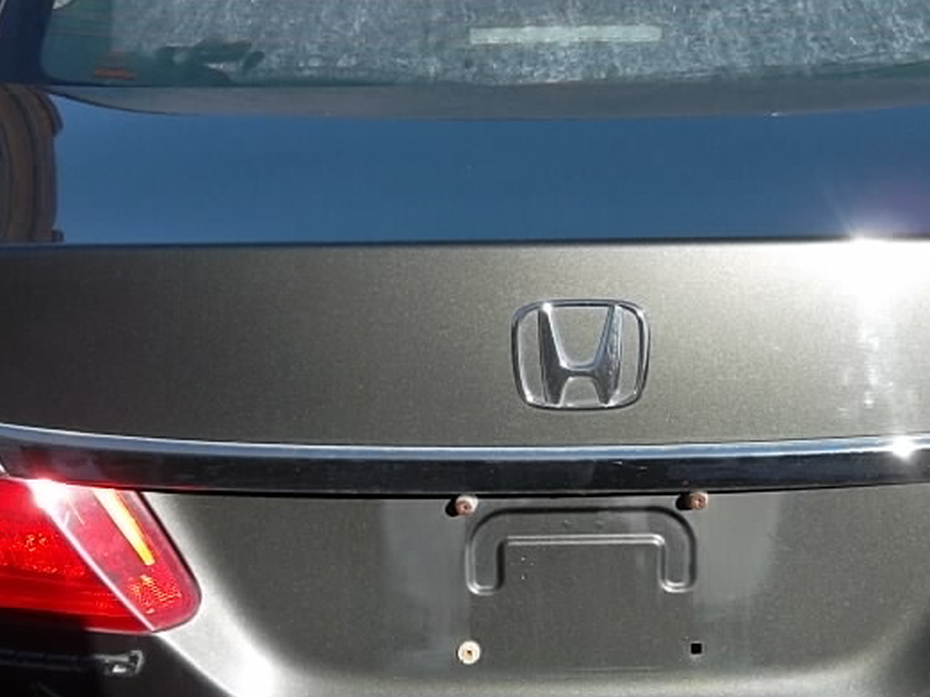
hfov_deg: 36.1
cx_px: 551
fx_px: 1423
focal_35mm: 53
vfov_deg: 27.4
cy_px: 266
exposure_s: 1/640
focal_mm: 4.9
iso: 80
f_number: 3.5
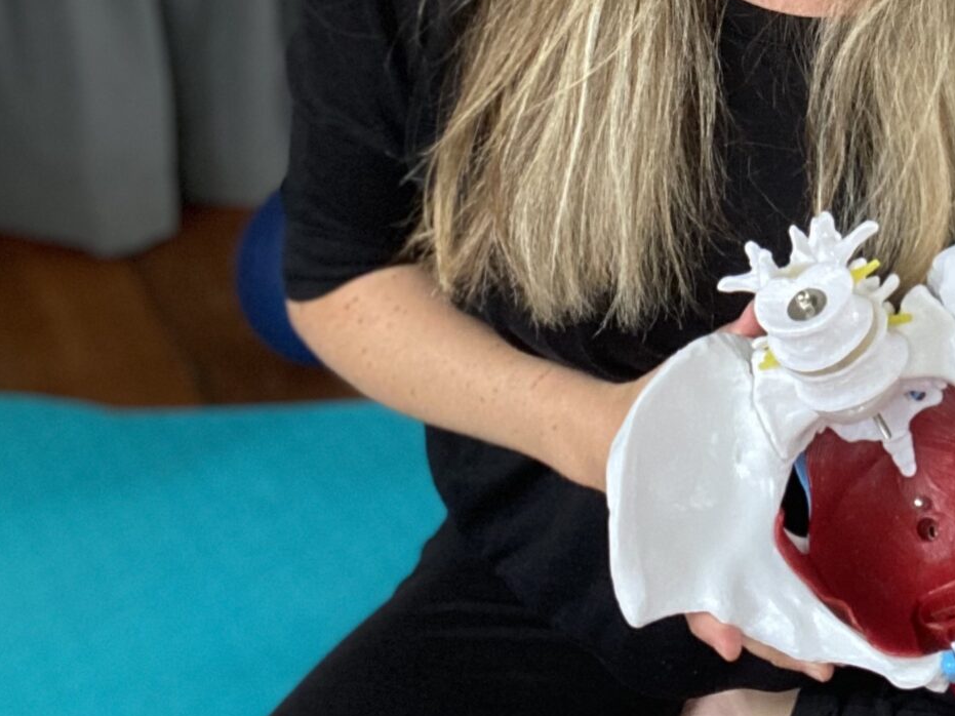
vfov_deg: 21.2
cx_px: 949
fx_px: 1821
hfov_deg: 27.7
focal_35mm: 66
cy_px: -66
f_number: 2.2
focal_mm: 2.71
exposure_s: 1/50
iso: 200
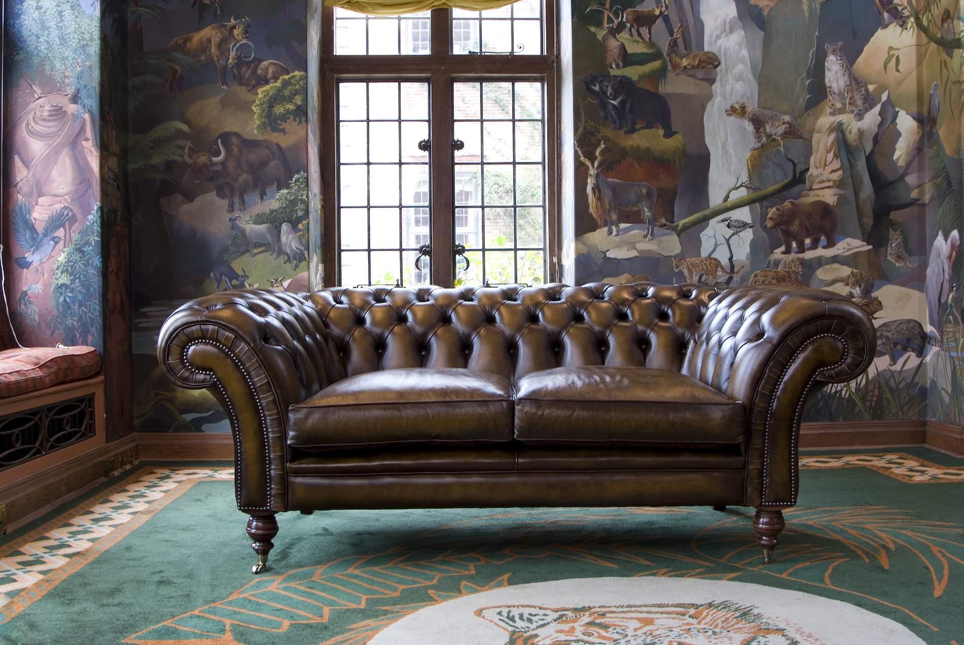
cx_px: 482
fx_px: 965
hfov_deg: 53.1
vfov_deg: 37.0
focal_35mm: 36
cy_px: 322
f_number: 9
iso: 100
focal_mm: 24
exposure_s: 1/3
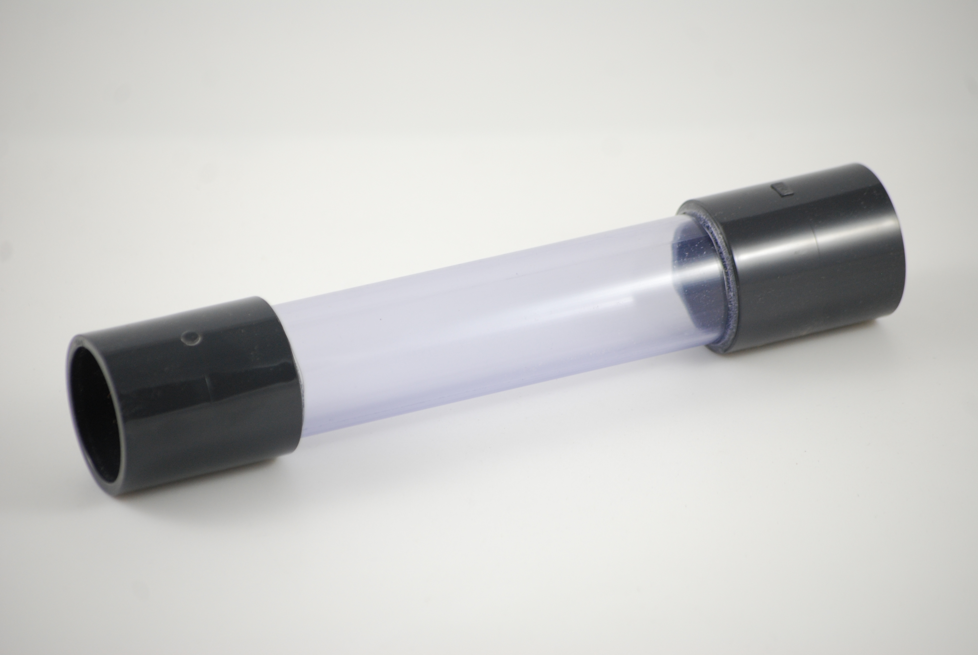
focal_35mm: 183
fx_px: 4977
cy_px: 328
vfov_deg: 7.5
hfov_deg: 11.2
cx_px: 489
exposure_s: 1/60
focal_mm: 122
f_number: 5
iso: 400
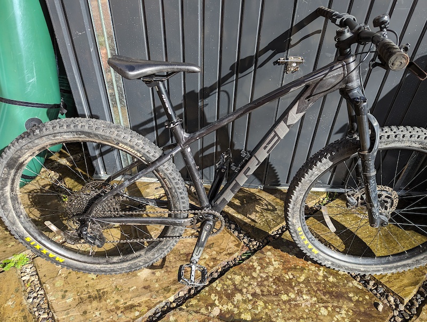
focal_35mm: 24
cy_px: 161
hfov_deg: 71.5
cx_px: 214
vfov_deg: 56.9
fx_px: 296
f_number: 1.85
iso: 41
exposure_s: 1/730
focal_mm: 6.81
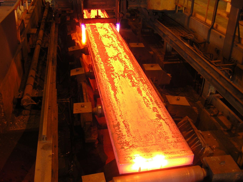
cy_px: 91
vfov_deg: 39.7
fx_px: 253
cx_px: 122
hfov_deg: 51.4
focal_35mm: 36
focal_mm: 4.7
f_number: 2.6
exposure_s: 1/3.3
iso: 122
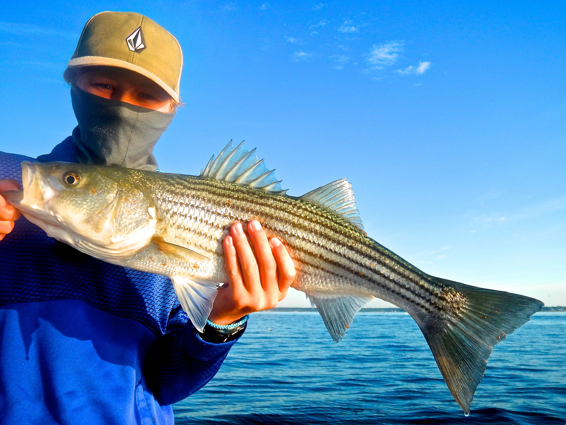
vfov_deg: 56.8
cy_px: 212
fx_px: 393
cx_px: 283
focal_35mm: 24
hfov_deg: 71.6
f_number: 2.8
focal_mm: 4.3
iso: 125
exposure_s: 1/640
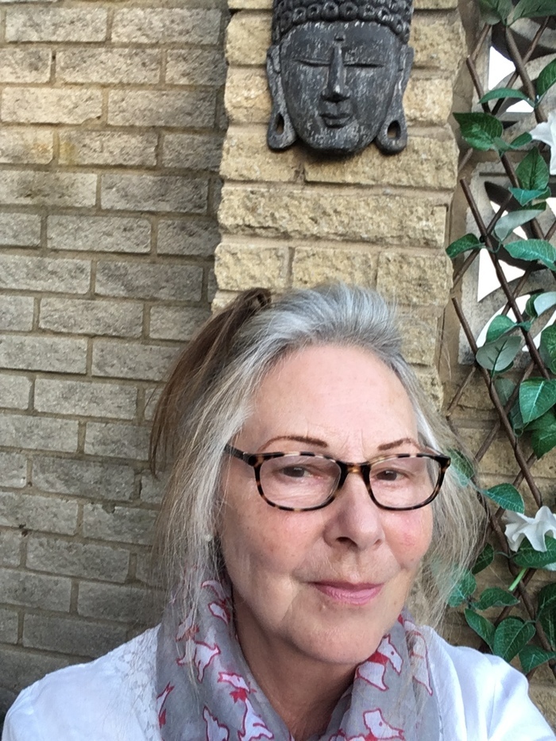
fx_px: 664
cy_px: 370
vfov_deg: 58.3
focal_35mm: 31
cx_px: 278
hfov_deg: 45.5
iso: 50
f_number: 2.4
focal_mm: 2.15
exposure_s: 1/100
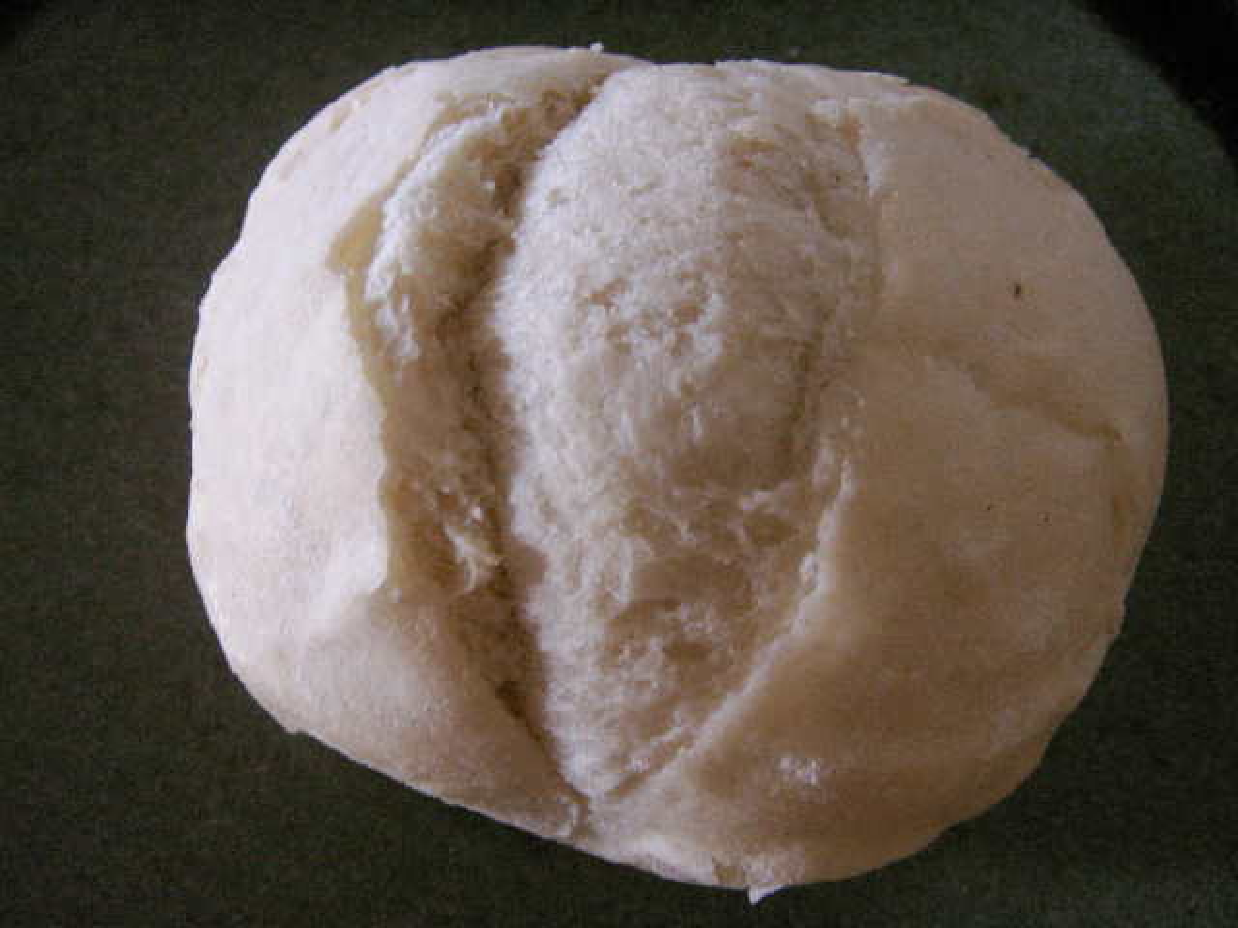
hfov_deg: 50.1
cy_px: 464
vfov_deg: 38.7
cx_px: 619
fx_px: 1323
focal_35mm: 37
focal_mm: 7.7
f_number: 3.5
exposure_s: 1/10
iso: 160
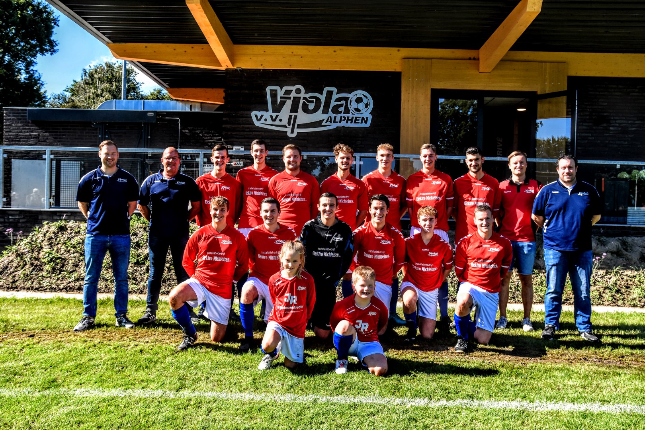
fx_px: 591
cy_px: 215
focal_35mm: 33
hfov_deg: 57.2
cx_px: 322
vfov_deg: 40.0
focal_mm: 22
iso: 400
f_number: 5.6
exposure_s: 1/1250
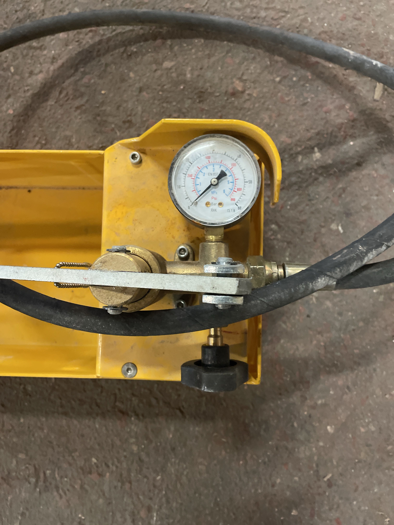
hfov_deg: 53.1
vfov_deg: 67.3
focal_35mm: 26
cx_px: 197
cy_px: 262
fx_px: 395
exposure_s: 1/25
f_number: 1.6
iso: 500
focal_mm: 4.2
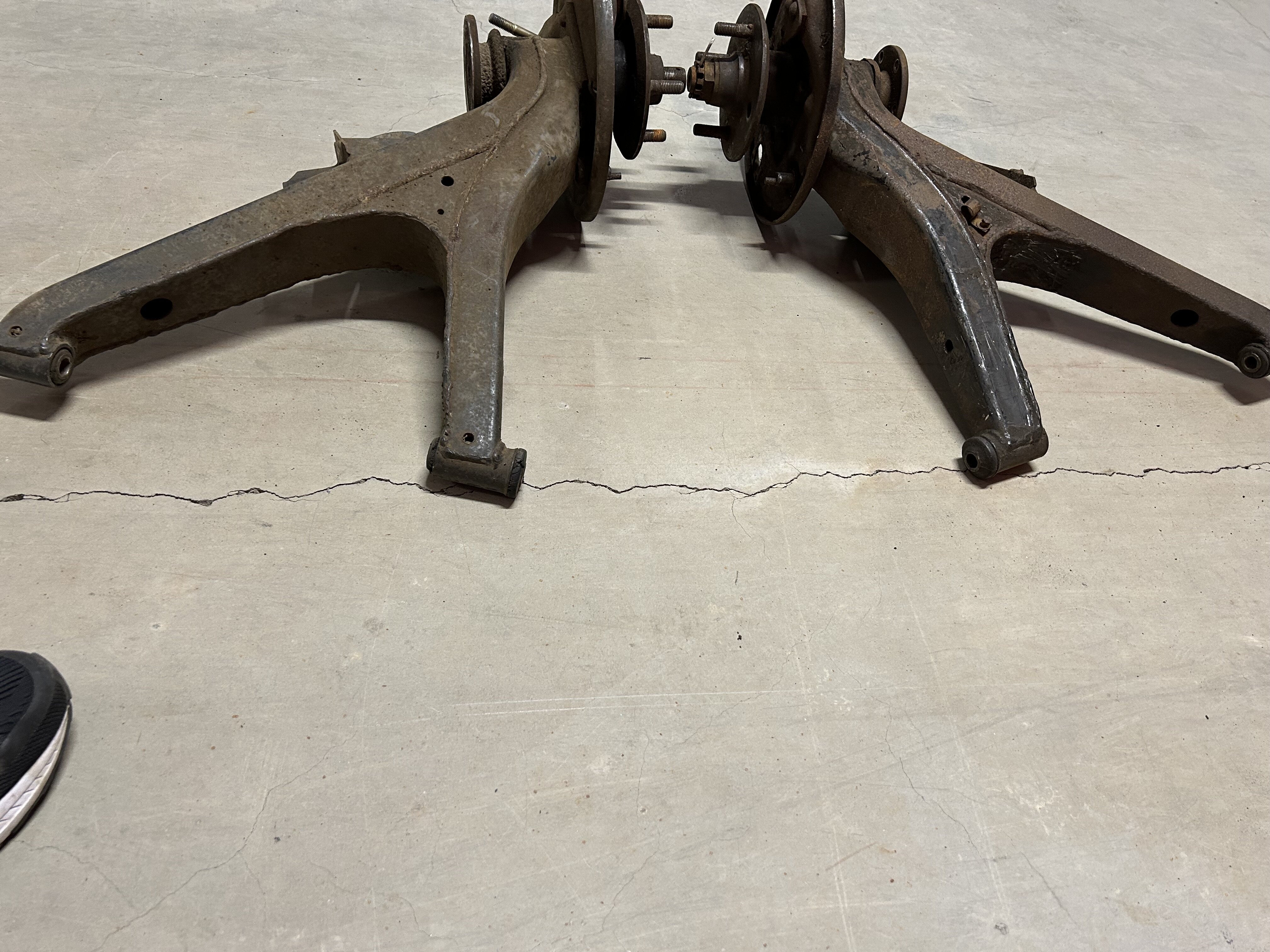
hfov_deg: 67.3
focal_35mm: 26
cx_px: 635
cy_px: 476
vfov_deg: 53.1
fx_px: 954
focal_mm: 5.7
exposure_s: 1/60
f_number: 1.5
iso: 160
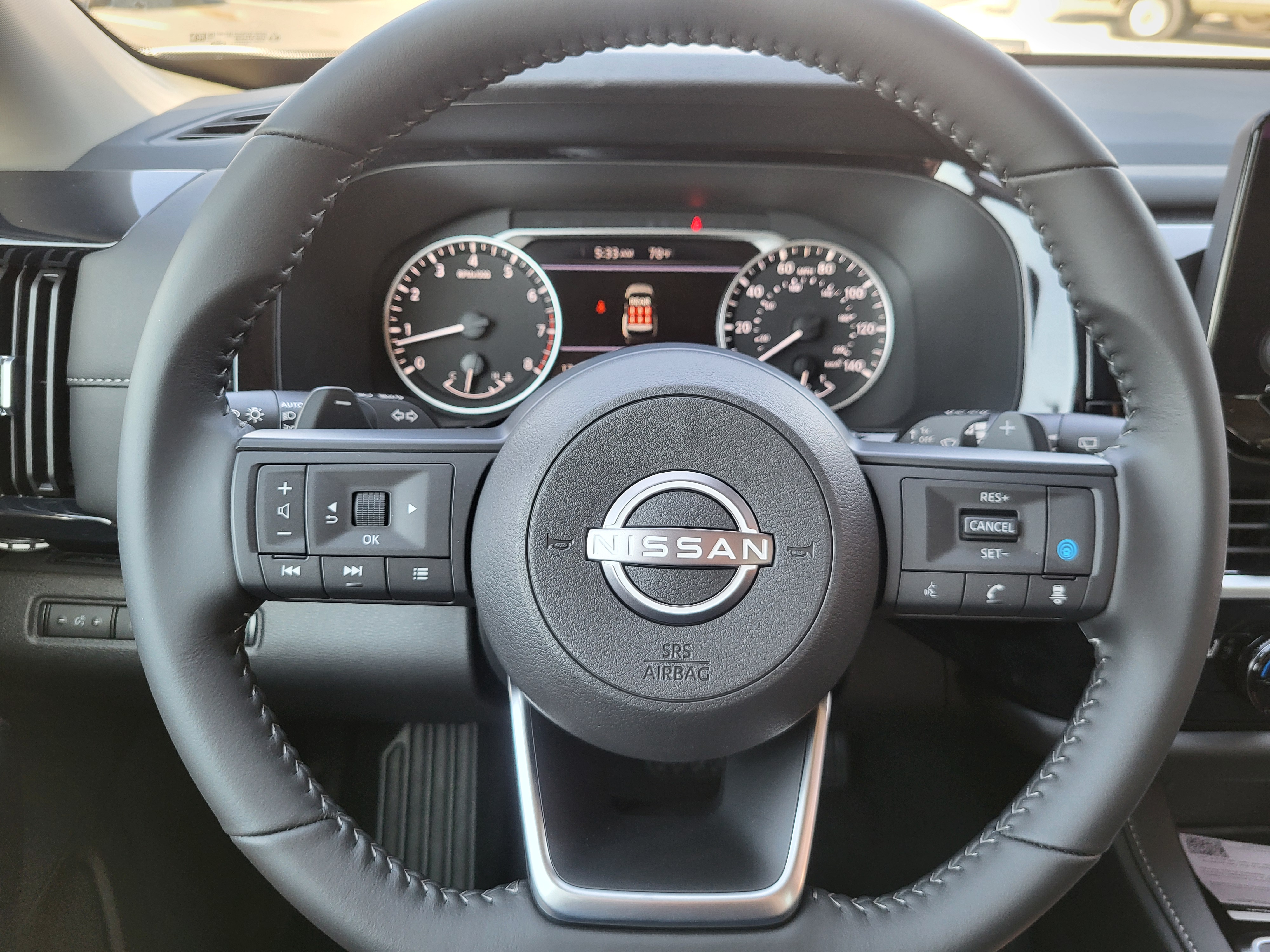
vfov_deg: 53.1
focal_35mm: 26
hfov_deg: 67.3
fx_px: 954
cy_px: 476
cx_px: 635
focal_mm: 5.4
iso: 160
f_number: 1.8
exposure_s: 1/120
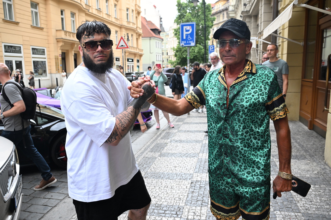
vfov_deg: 44.3
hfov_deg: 62.8
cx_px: 166
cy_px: 110
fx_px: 271
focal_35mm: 30
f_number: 5
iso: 2000
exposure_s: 1/400
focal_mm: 29.5
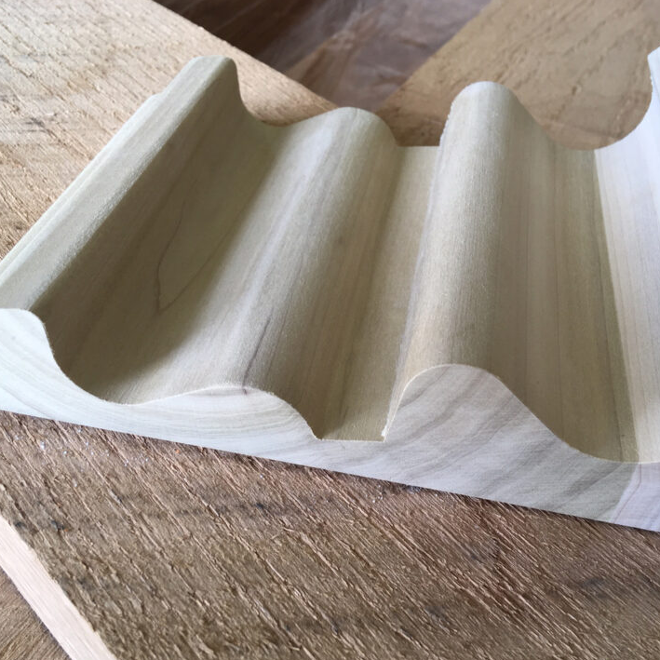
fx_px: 798
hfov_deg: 44.8
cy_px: 353
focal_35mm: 37
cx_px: 383
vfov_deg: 44.9
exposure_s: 1/60
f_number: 2.2
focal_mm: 4.15
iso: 32
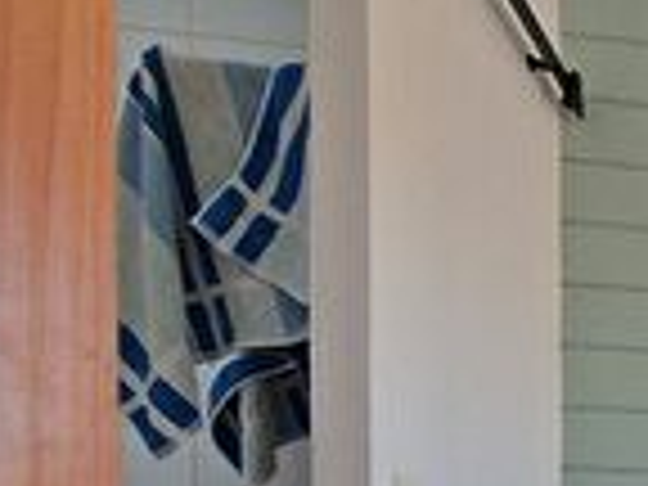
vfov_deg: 21.4
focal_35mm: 63
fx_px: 1179
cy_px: 601
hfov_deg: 20.0
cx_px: 1228
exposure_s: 1/50
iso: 50
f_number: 2.2
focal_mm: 2.2
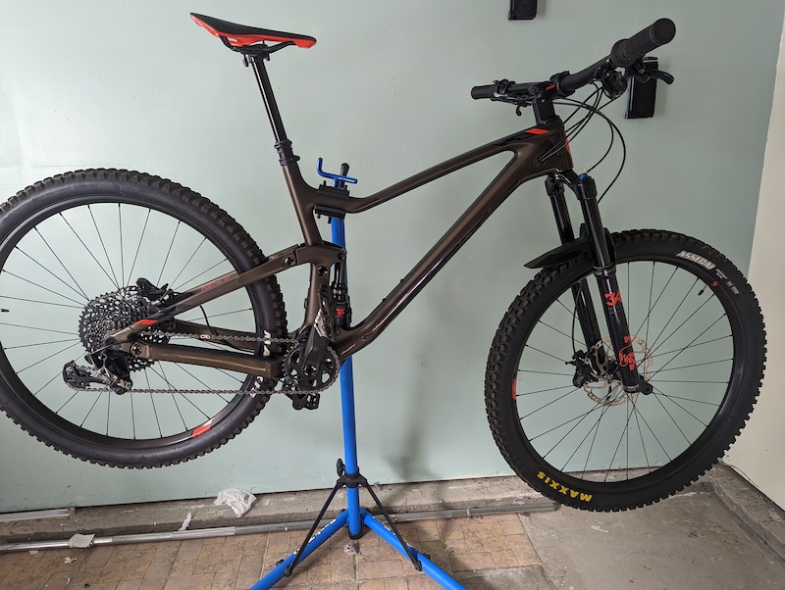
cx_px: 392
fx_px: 545
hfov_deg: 71.5
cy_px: 295
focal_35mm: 24
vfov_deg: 56.9
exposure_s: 1/125
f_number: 1.85
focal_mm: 6.81
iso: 61
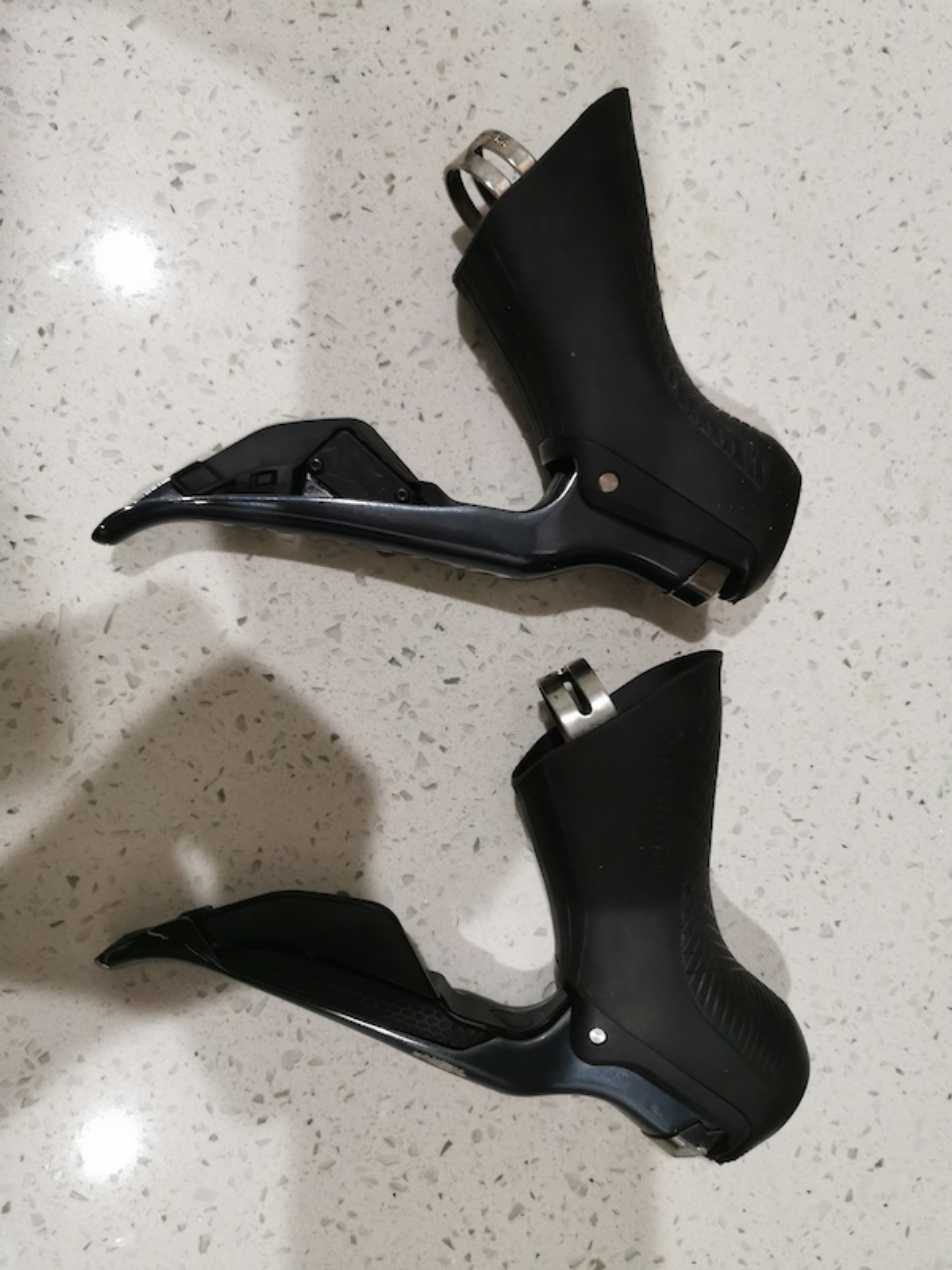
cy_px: 635
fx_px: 990
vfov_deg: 65.3
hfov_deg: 51.4
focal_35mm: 27
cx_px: 476
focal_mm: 5.56
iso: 320
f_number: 1.6
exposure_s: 1/50
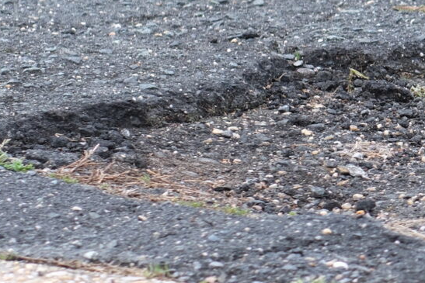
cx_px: 908
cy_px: 58
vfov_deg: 3.5
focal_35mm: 393
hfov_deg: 5.1
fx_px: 4641
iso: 200
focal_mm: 56
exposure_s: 1/125
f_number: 3.6
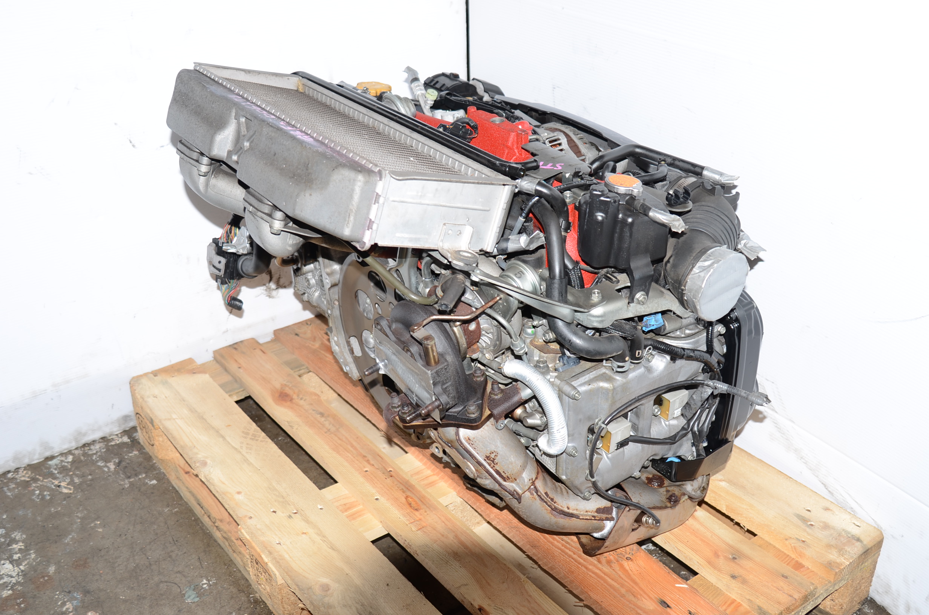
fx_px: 927
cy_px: 308
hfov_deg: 53.2
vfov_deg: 36.7
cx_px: 464
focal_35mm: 36
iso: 100
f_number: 3.5
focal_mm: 24
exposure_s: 1/100
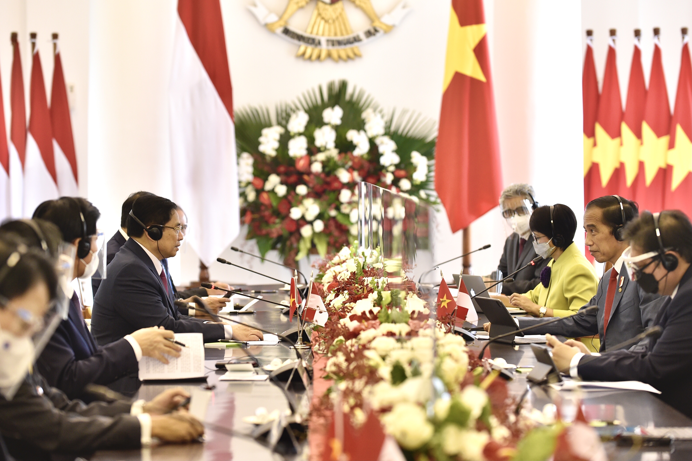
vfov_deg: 11.8
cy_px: 230
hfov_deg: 17.6
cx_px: 346
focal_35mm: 116
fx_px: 2230
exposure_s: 1/125
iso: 1600
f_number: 3.2
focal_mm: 116
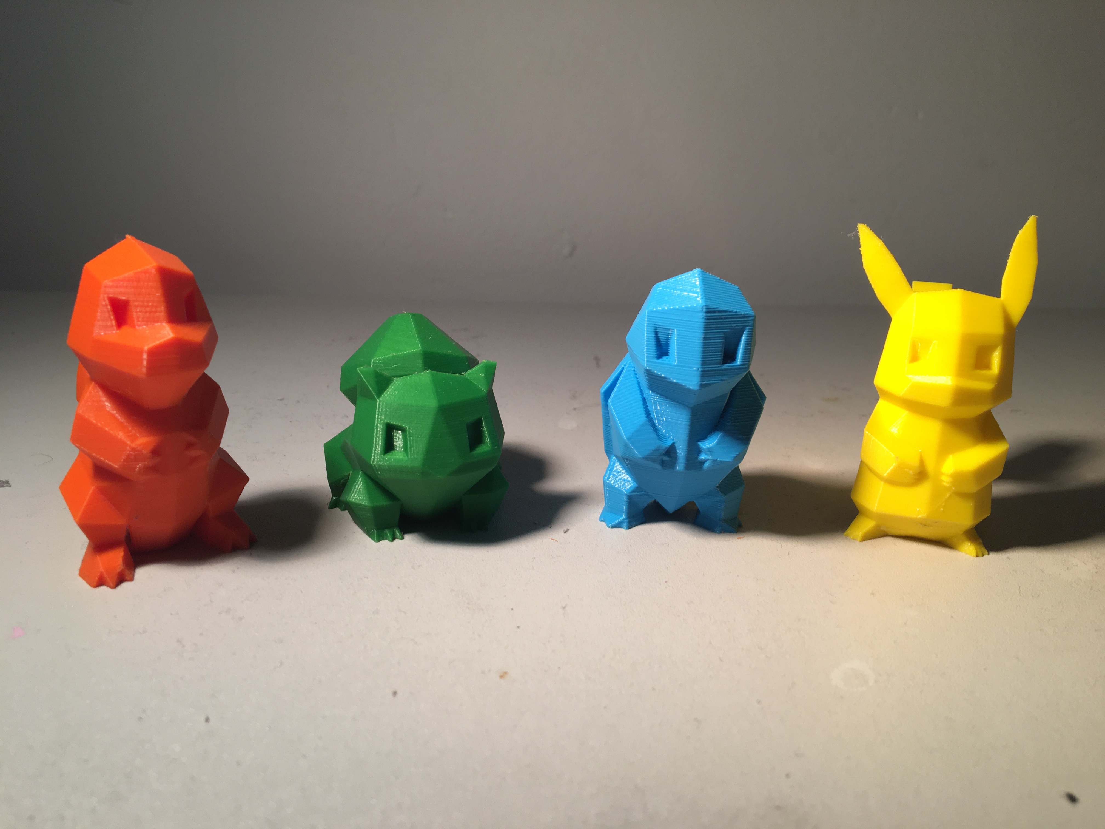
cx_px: 552
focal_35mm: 29
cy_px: 414
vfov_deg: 48.2
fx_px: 926
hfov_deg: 61.7
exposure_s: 1/50
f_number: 2.2
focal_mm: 4.15
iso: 32
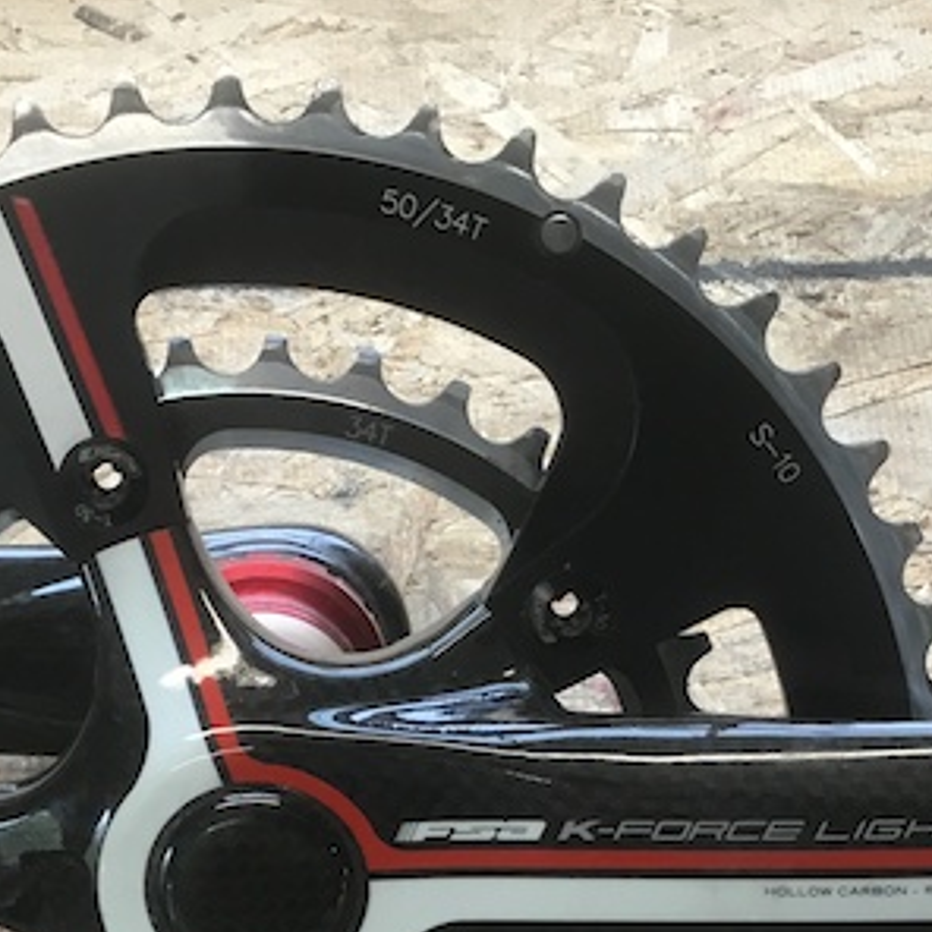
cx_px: 469
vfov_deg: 22.9
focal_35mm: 74
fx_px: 2254
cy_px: 809
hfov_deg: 23.4
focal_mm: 3.3
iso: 25
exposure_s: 1/40
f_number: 2.4
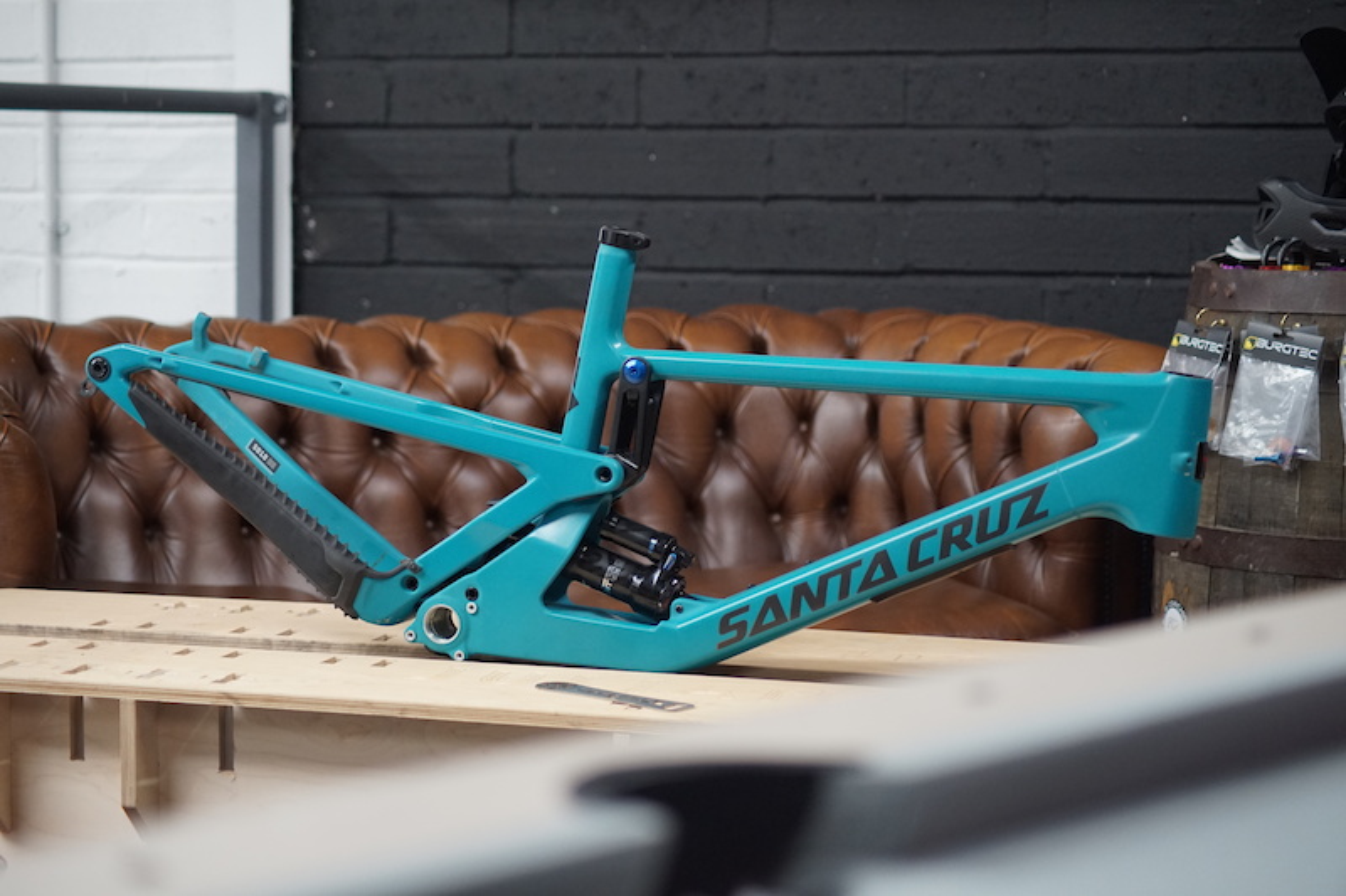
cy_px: 448
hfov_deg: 27.0
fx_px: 2803
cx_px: 673
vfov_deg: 18.2
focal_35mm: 75
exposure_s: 1/160
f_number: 4
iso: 2000
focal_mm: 75
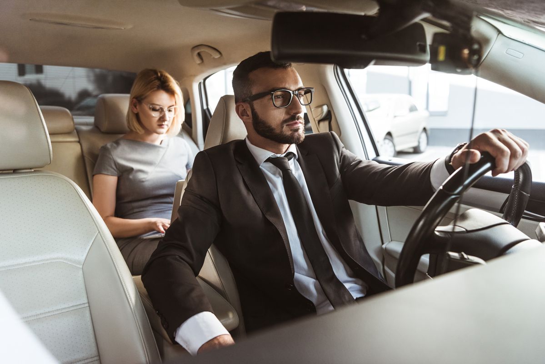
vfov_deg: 38.9
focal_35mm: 34
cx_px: 272
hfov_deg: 55.8
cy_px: 182
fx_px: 515
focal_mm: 34
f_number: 3.5
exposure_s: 1/200
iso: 500
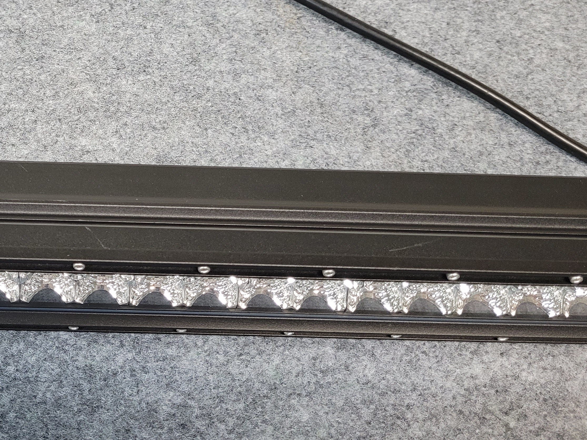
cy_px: 110
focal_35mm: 47
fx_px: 797
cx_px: 80
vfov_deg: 30.4
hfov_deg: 38.2
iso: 500
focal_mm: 5.4
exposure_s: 1/50
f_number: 1.8
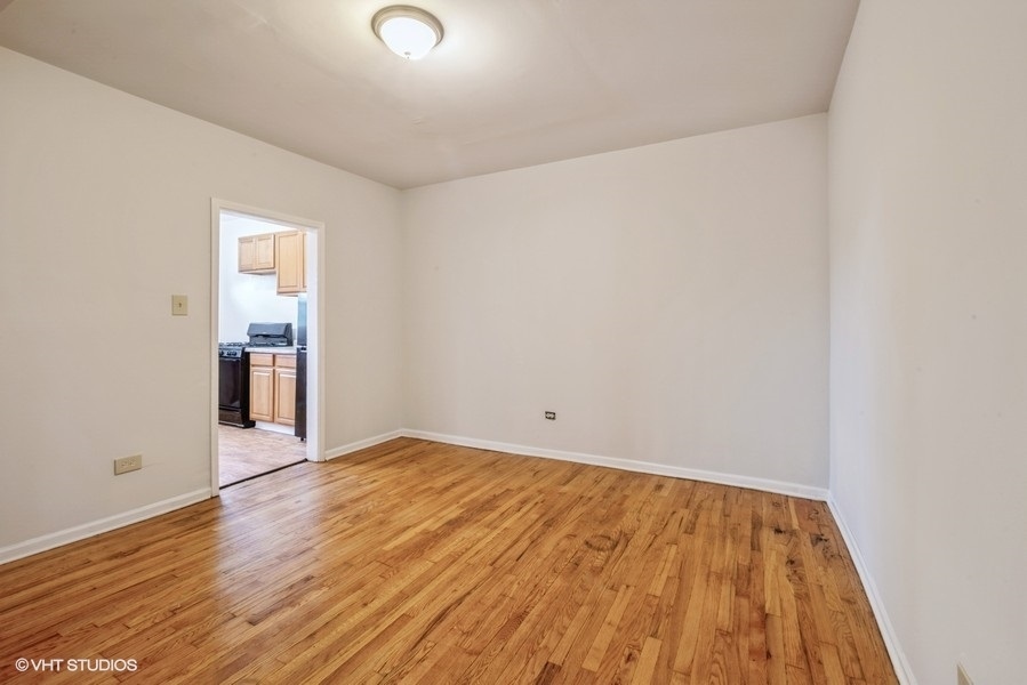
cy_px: 342
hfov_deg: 100.4
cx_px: 514
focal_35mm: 15
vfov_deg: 77.4
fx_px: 428
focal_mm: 15
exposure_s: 5
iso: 100
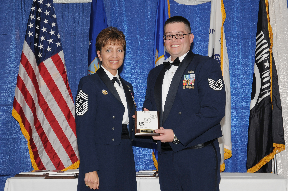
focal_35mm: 75
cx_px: 144
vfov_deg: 18.1
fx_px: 599
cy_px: 96
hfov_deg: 27.0
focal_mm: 50
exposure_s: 1/60
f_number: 4.5
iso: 200
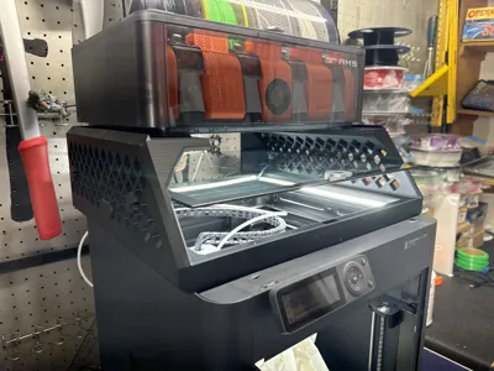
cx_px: 247
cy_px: 186
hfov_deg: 71.6
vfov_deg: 56.8
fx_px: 343
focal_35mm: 24
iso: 125
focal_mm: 6.76
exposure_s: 1/60
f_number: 1.78
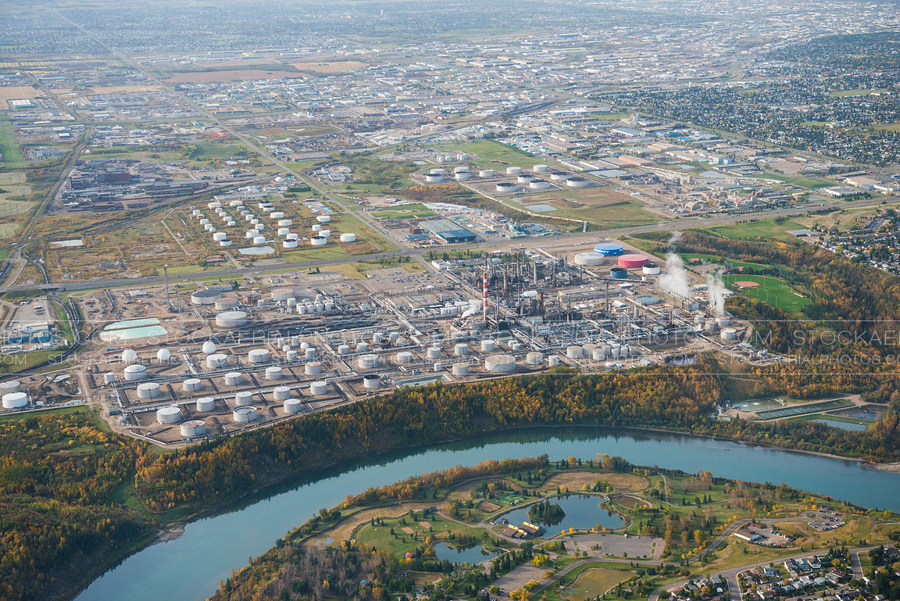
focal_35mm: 55
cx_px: 450
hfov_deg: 36.2
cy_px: 300
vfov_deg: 24.6
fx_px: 1375
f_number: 5
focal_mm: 55
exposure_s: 1/1000
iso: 800
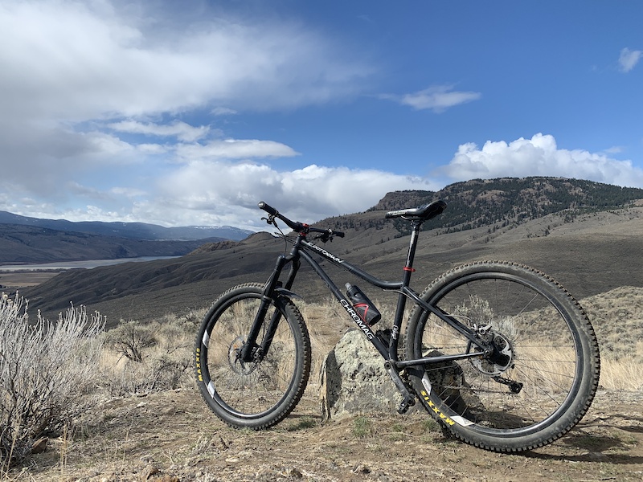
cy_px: 241
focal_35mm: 26
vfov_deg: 53.1
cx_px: 322
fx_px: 483
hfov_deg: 67.3
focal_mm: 4.25
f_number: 1.8
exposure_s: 1/2994
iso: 25
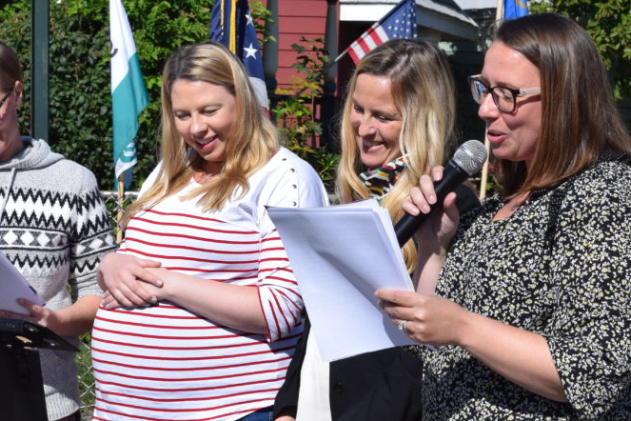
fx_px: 2331
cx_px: 335
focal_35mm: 133
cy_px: 253
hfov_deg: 15.4
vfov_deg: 10.3
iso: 200
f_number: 11
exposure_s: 1/500
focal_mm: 42
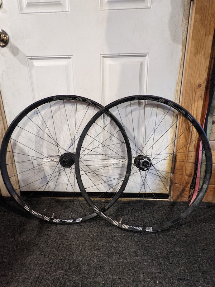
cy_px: 144
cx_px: 108
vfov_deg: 94.5
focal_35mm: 16
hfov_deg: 78.1
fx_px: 133
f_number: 2.2
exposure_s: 1/24
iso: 1526
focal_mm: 2.22
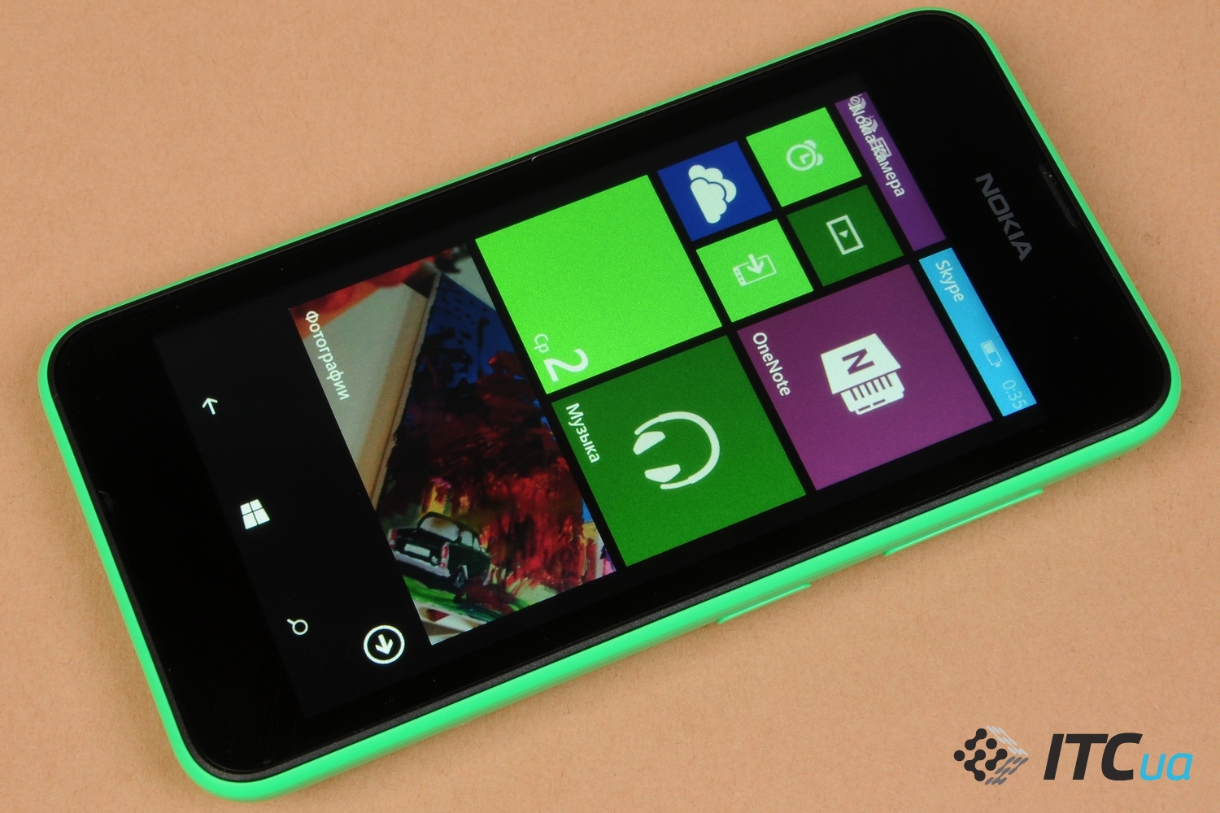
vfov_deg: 20.6
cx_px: 610
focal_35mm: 66
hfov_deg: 30.5
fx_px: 2236
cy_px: 406
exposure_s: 1.6
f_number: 20
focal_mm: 44
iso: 200
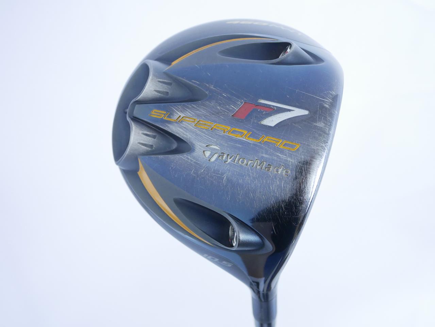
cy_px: 164
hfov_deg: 38.2
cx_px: 218
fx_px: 628
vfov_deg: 29.1
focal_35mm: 50
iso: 1600
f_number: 4.5
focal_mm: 25
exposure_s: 1/60
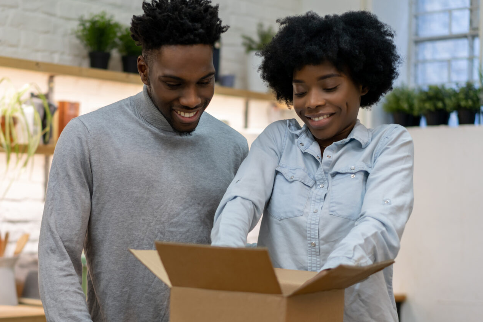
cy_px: 220
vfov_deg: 15.7
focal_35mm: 87
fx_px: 1167
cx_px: 145
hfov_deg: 23.2
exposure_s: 1/125
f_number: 1.8
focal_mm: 55
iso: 320
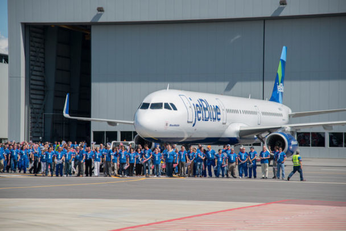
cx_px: 173
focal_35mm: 120
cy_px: 116
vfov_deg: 11.4
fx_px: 1154
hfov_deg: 17.1
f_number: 4.5
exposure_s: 1/2000
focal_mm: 120
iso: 400
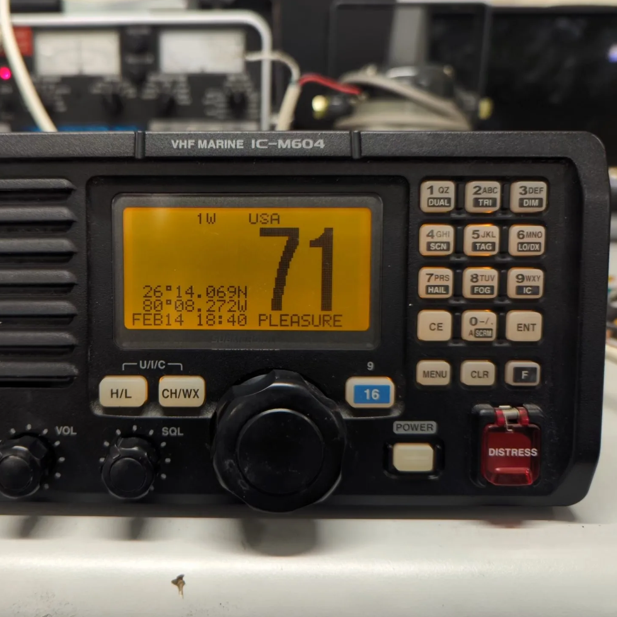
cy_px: 292
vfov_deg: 54.0
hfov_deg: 53.3
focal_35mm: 30
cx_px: 223
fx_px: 605
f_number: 1.85
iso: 77
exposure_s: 1/30.9
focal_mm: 6.81
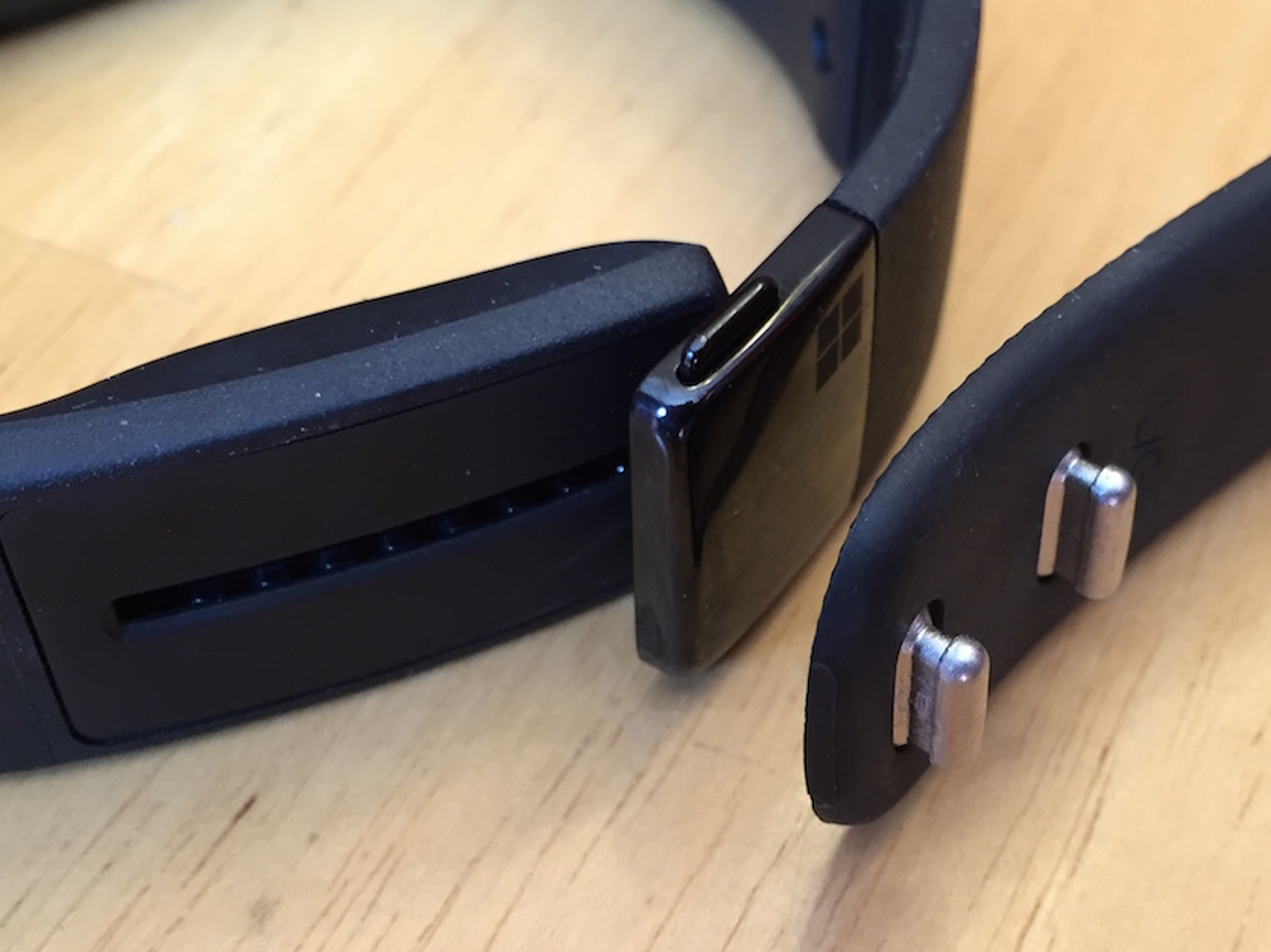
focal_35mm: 52
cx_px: 907
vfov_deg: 28.0
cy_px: 560
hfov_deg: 36.2
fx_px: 1908
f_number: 2.2
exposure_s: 1/30
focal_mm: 4.15
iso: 80
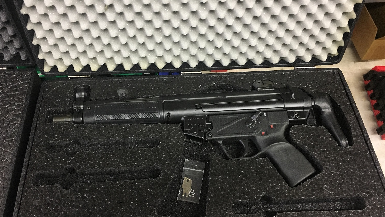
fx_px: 347
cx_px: 180
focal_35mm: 34
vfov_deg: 34.6
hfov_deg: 58.0
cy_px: 116
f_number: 2.2
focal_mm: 4.15
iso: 160
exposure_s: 1/30
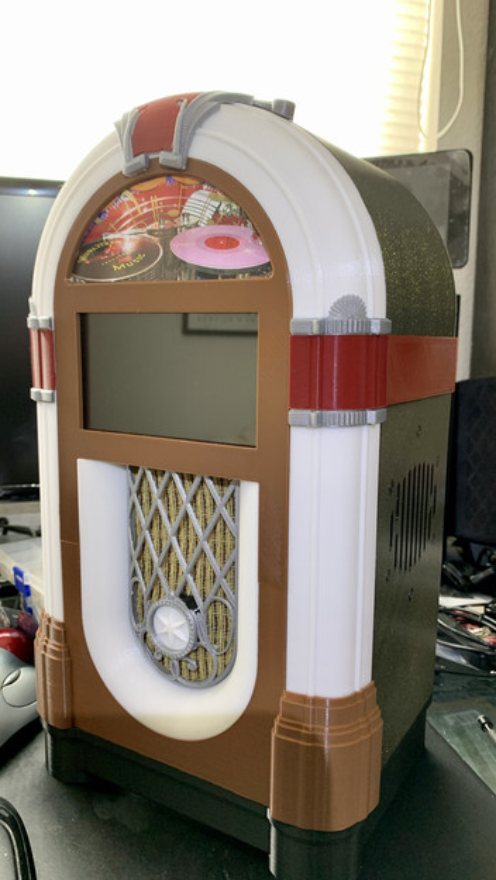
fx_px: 677
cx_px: 249
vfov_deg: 66.0
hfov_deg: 40.2
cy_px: 449
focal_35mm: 29
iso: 100
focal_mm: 4.25
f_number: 1.8
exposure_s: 1/92
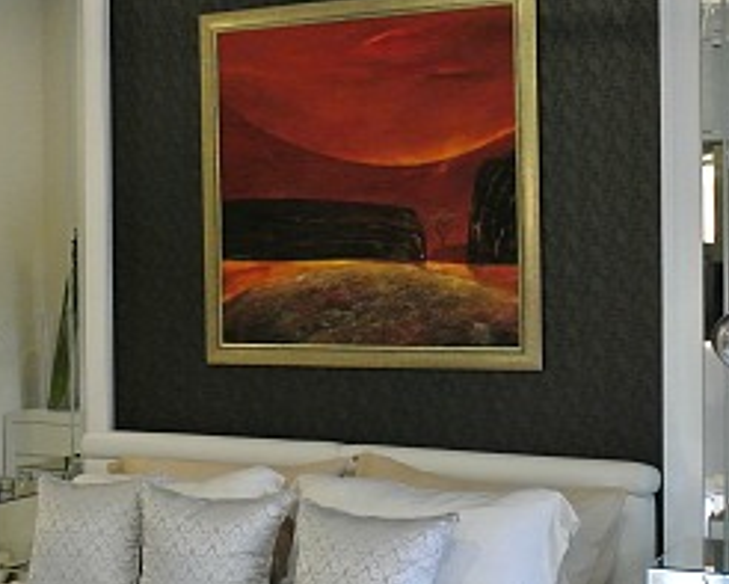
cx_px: 264
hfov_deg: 28.2
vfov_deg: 22.8
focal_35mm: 67
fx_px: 1446
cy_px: 253
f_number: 2.8
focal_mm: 10
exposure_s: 1/100
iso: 800
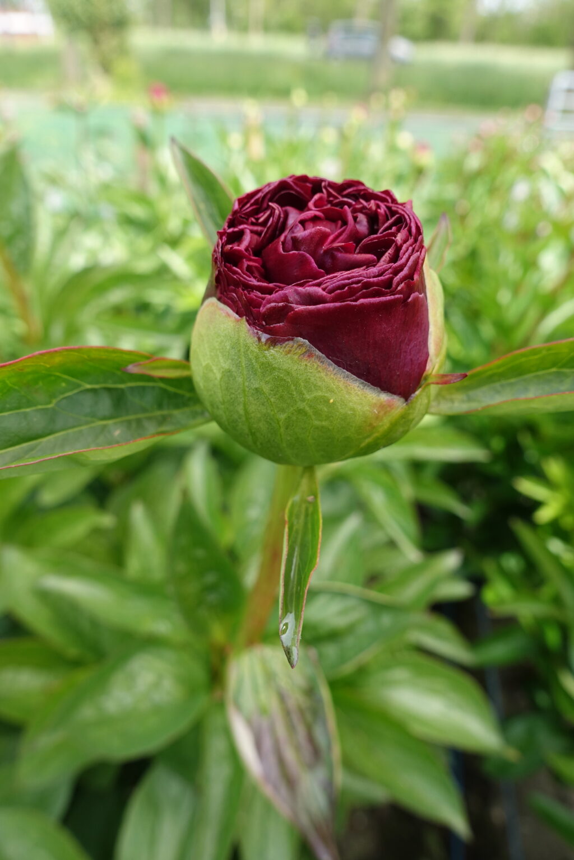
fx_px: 574
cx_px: 287
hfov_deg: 53.1
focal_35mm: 24
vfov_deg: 73.7
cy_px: 430
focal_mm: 8.8
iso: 125
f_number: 4
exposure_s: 1/200
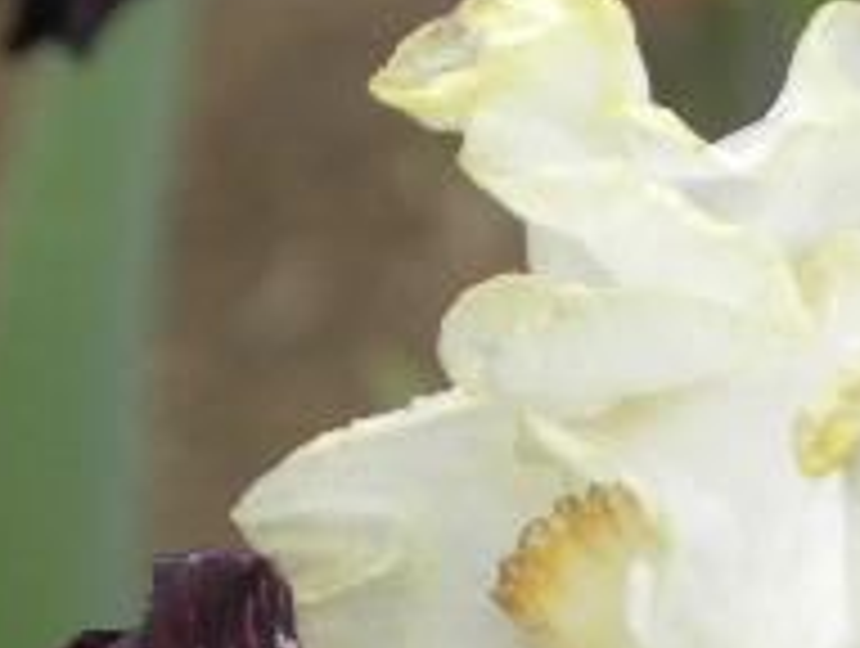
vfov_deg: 2.4
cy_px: 837
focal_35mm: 615
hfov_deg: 3.2
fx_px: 15308
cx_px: 946
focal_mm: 32.7
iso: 64
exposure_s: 1/258
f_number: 5
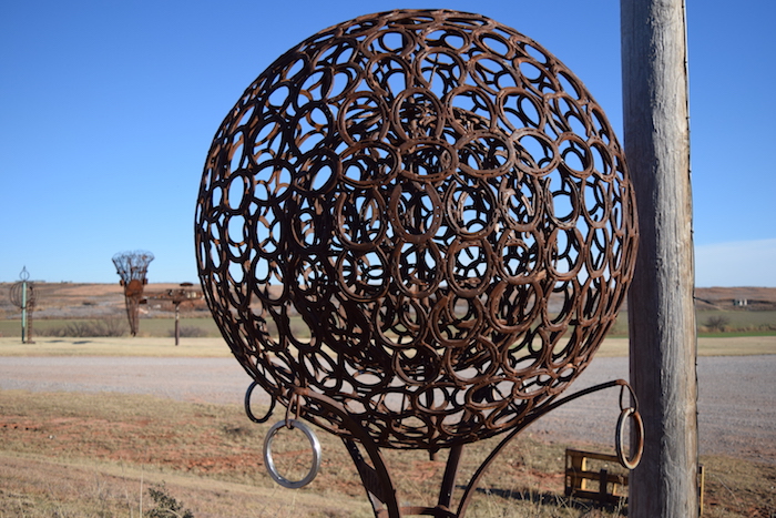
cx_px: 388
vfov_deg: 36.9
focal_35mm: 36
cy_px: 259
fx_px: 776
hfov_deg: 53.1
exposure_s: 1/3200
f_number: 4
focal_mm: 24
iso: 400
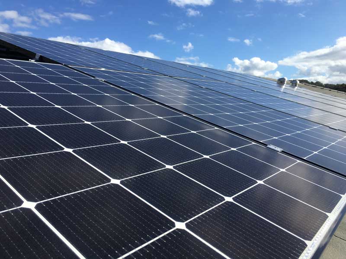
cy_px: 130
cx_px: 173
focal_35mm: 29
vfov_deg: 48.2
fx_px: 290
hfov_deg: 61.7
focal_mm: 4.15
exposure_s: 1/1374
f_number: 2.2
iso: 25
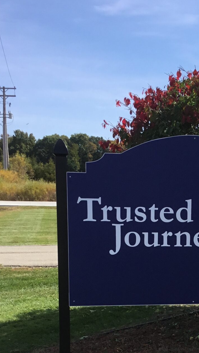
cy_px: 320
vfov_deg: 29.7
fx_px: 638
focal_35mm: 68
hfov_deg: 17.5
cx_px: 179
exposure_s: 1/916
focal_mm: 3.3
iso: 25
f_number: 2.4
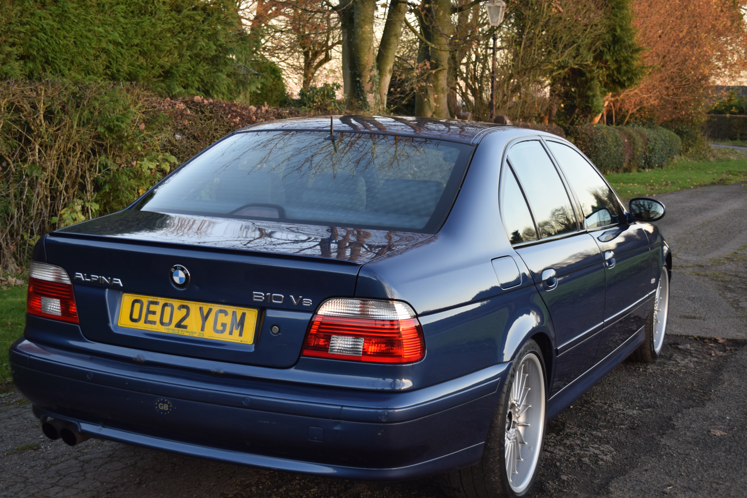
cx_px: 330
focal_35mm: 52
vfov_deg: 26.0
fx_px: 1079
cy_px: 278
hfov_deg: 38.1
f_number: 4.5
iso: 400
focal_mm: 30
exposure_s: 1/80
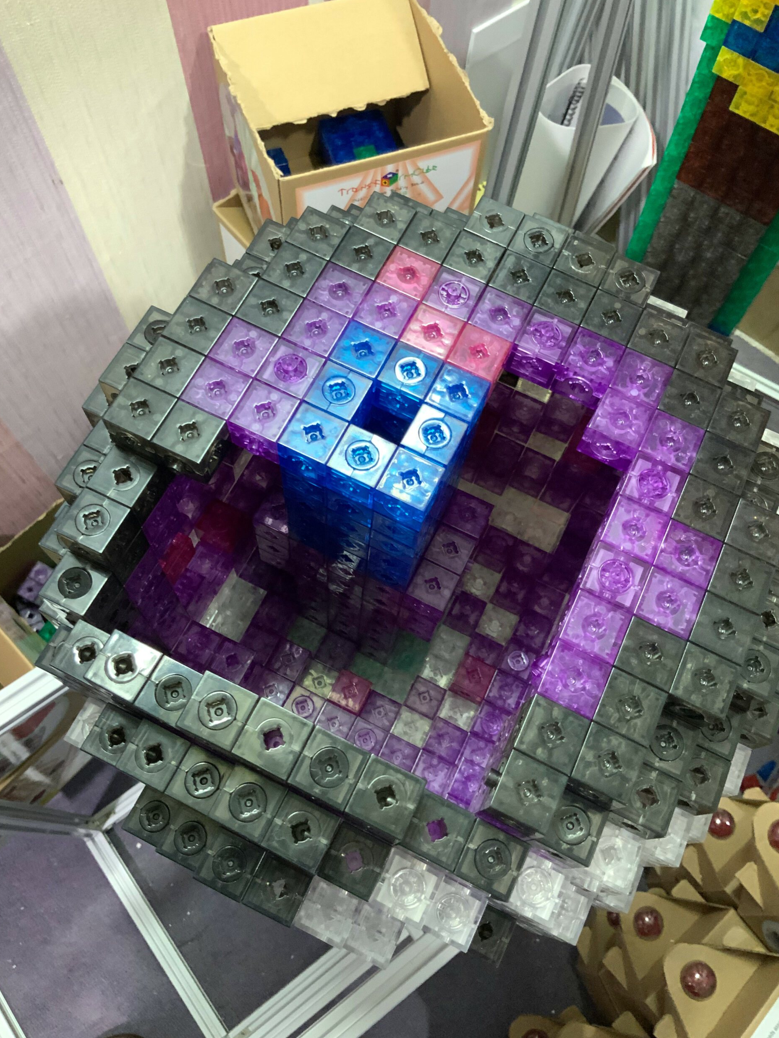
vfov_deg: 60.0
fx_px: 900
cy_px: 508
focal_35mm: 30
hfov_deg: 46.8
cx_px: 399
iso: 250
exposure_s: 1/33
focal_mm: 3
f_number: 1.8
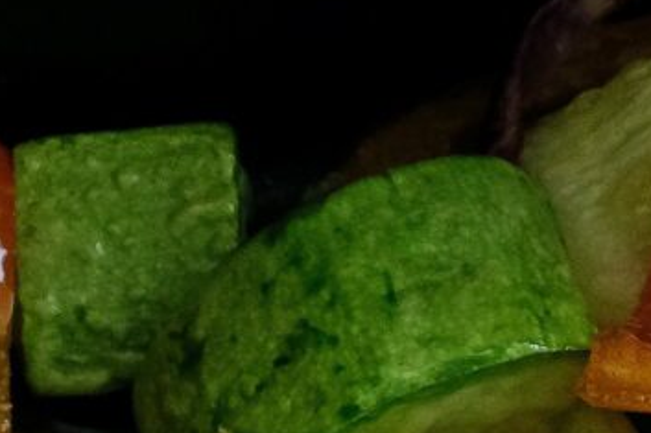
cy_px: 1149
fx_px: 4410
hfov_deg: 8.4
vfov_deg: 5.4
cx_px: 435
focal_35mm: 244
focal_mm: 27.7
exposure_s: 1/10
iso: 2500
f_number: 10
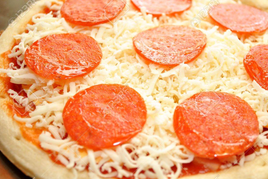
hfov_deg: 30.8
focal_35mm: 65
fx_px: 484
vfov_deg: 21.0
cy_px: 93
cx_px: 160
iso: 200
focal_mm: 36
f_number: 5
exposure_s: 1/60
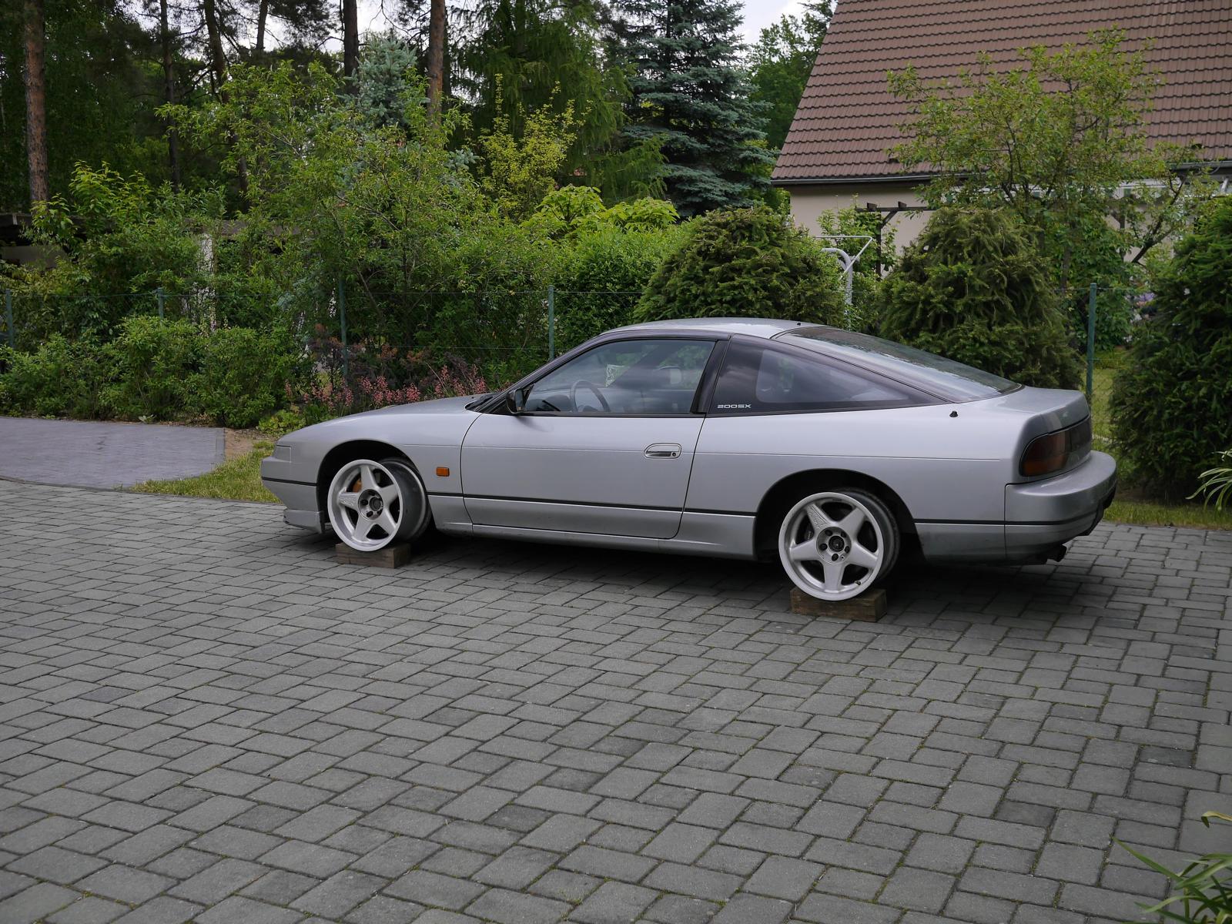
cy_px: 462
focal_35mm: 40
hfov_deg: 46.8
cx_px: 616
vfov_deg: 36.0
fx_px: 1424
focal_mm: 20
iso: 160
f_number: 3.2
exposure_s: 1/1300
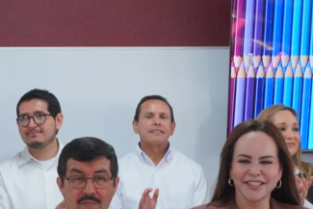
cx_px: 162
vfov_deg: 7.6
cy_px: 235
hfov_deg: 11.5
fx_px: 1557
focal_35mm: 179
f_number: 3.5
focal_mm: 24
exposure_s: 1/320
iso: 1600
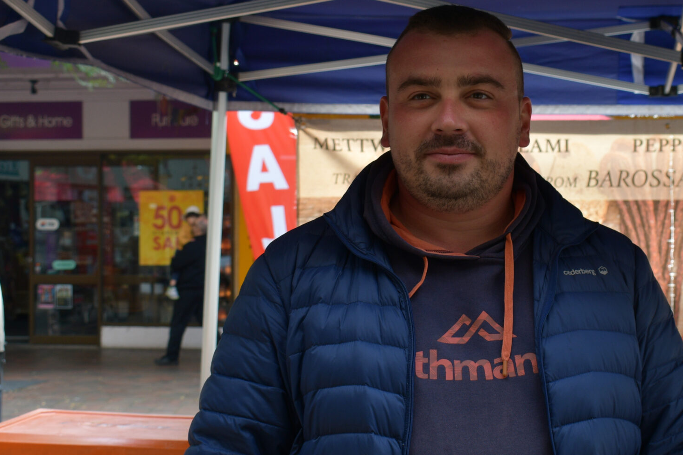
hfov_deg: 28.7
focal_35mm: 70
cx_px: 436
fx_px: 1328
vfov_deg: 19.5
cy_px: 236
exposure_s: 1/125
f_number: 5.6
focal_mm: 27
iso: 200
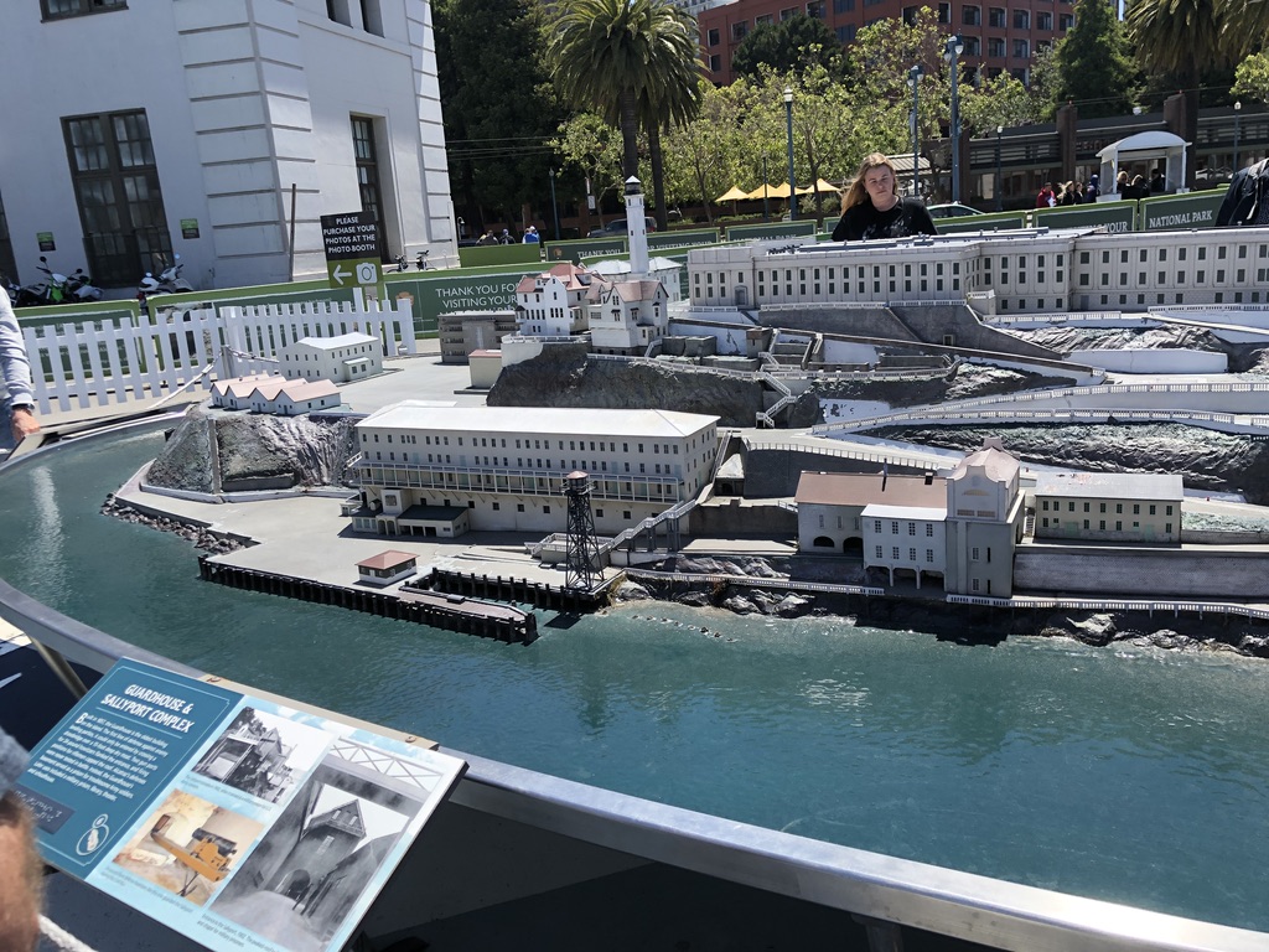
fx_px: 1026
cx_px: 634
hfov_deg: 63.4
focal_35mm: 28
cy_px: 476
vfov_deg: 49.7
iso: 20
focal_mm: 4
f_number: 1.8
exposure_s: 1/1297
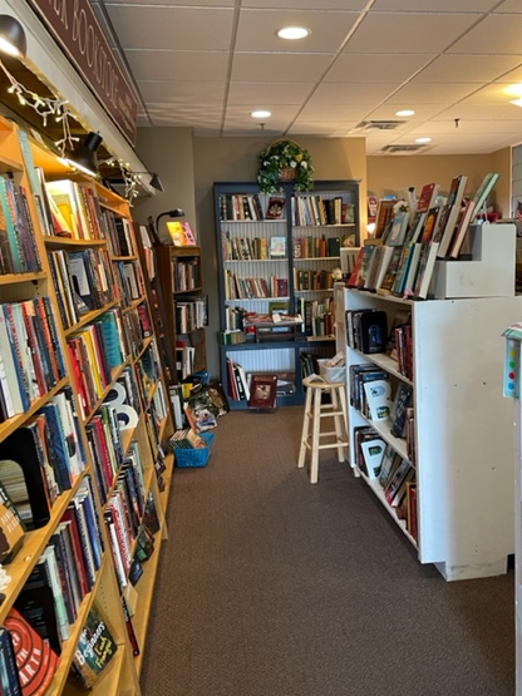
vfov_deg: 59.9
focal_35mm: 30
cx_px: 289
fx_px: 603
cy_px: 316
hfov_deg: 46.7
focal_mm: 4.2
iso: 160
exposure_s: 1/60
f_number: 1.6
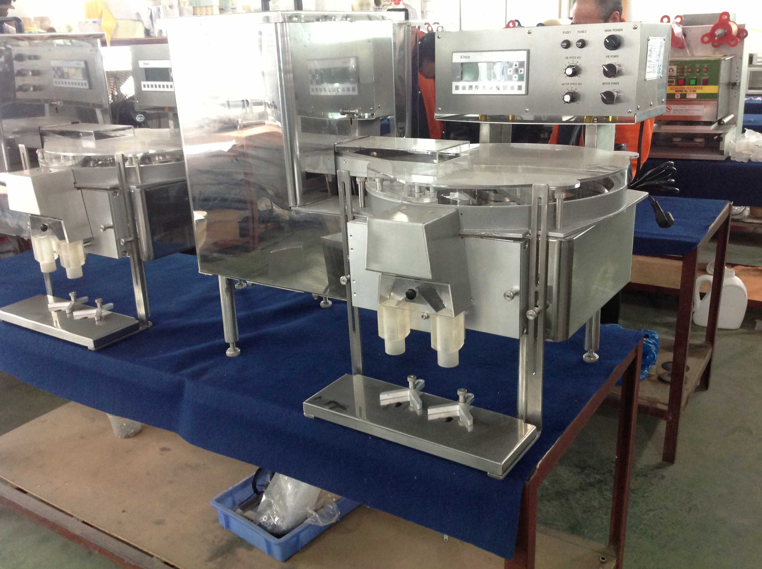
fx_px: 769
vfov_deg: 40.6
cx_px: 381
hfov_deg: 52.7
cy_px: 284
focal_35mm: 35
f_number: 2.4
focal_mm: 4.28
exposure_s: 1/15
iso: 200
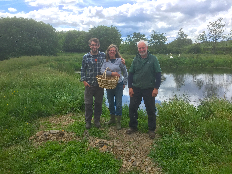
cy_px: 87
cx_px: 116
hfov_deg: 61.7
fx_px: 194
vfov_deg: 48.2
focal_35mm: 29
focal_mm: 4.15
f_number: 2.2
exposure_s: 1/1464
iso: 32
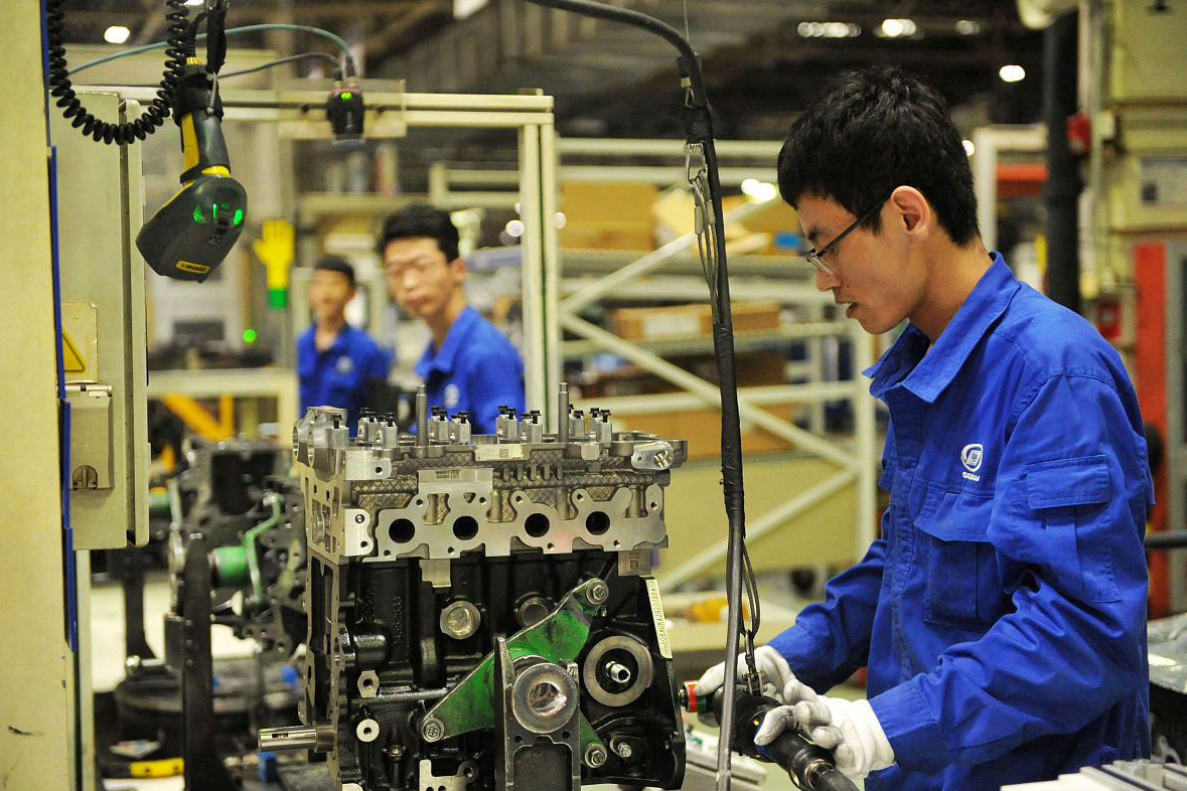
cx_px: 600
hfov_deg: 33.9
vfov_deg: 23.0
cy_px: 398
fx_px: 1945
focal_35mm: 59
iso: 9000
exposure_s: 1/500
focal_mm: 58
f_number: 3.2
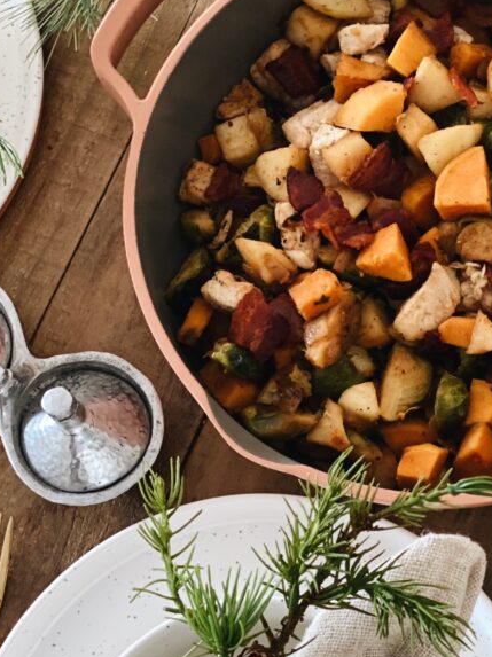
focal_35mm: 93
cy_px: 397
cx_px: 429
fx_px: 1764
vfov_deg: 21.1
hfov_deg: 15.7
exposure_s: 1/20
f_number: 2
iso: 400
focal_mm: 6
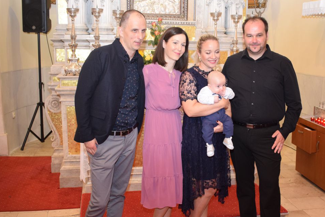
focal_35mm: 45
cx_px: 189
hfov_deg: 43.5
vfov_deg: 29.8
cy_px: 134
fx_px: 406
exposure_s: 1/60
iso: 1800
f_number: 3.8
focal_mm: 24
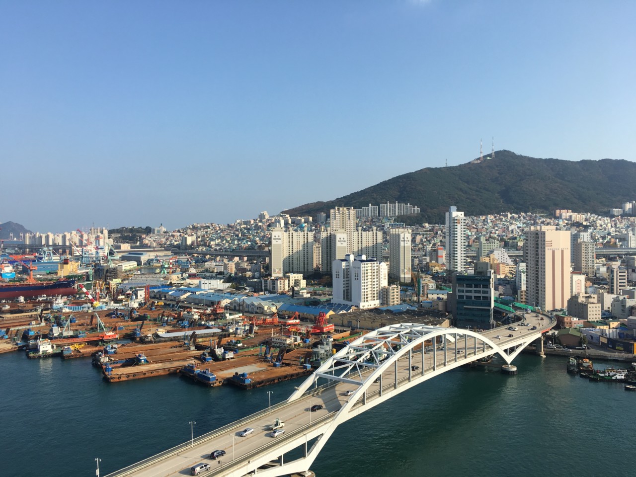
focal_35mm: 29
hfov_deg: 61.7
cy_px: 238
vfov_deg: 48.2
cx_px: 318
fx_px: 533
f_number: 2.2
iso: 25
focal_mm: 4.15
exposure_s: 1/1425
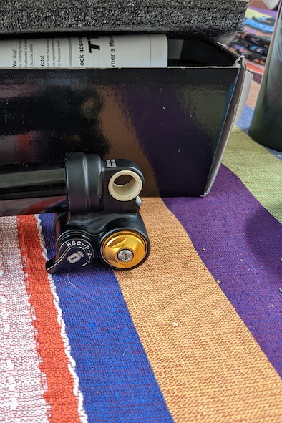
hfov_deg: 33.1
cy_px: 210
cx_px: 23
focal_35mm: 38
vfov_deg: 50.7
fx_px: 446
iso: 116
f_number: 1.73
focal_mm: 4.38
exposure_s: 1/60
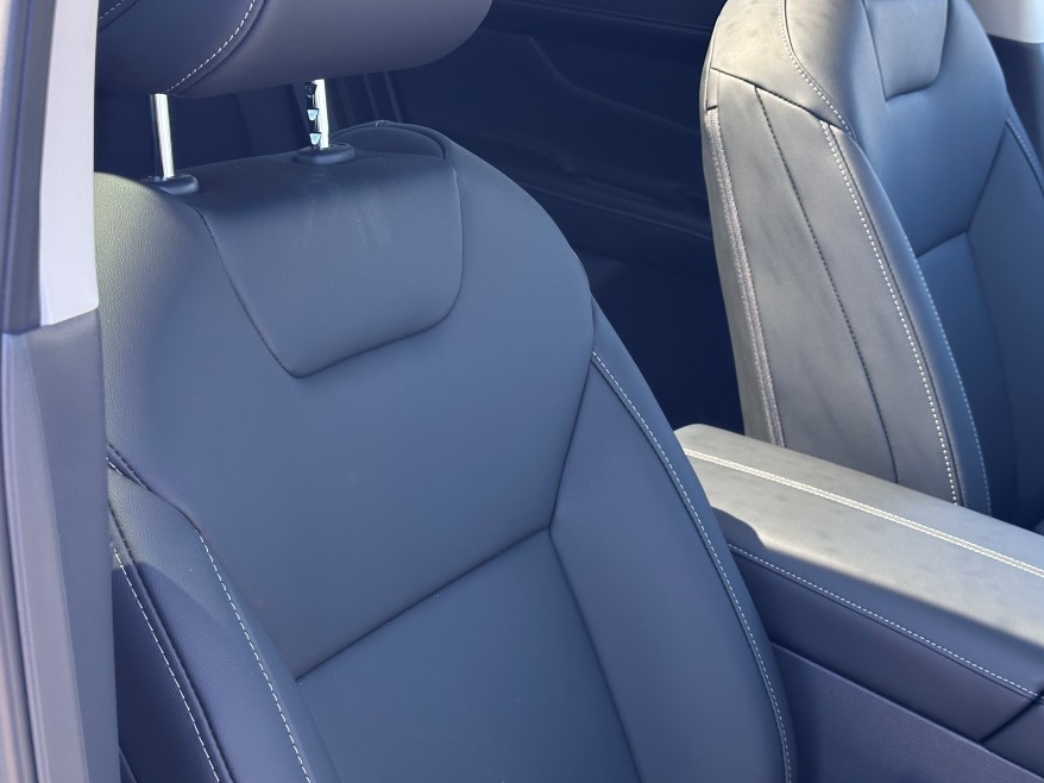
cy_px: 375
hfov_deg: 34.3
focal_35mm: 56
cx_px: 564
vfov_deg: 26.1
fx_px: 1688
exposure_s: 1/162
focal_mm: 6.86
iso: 80
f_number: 1.78
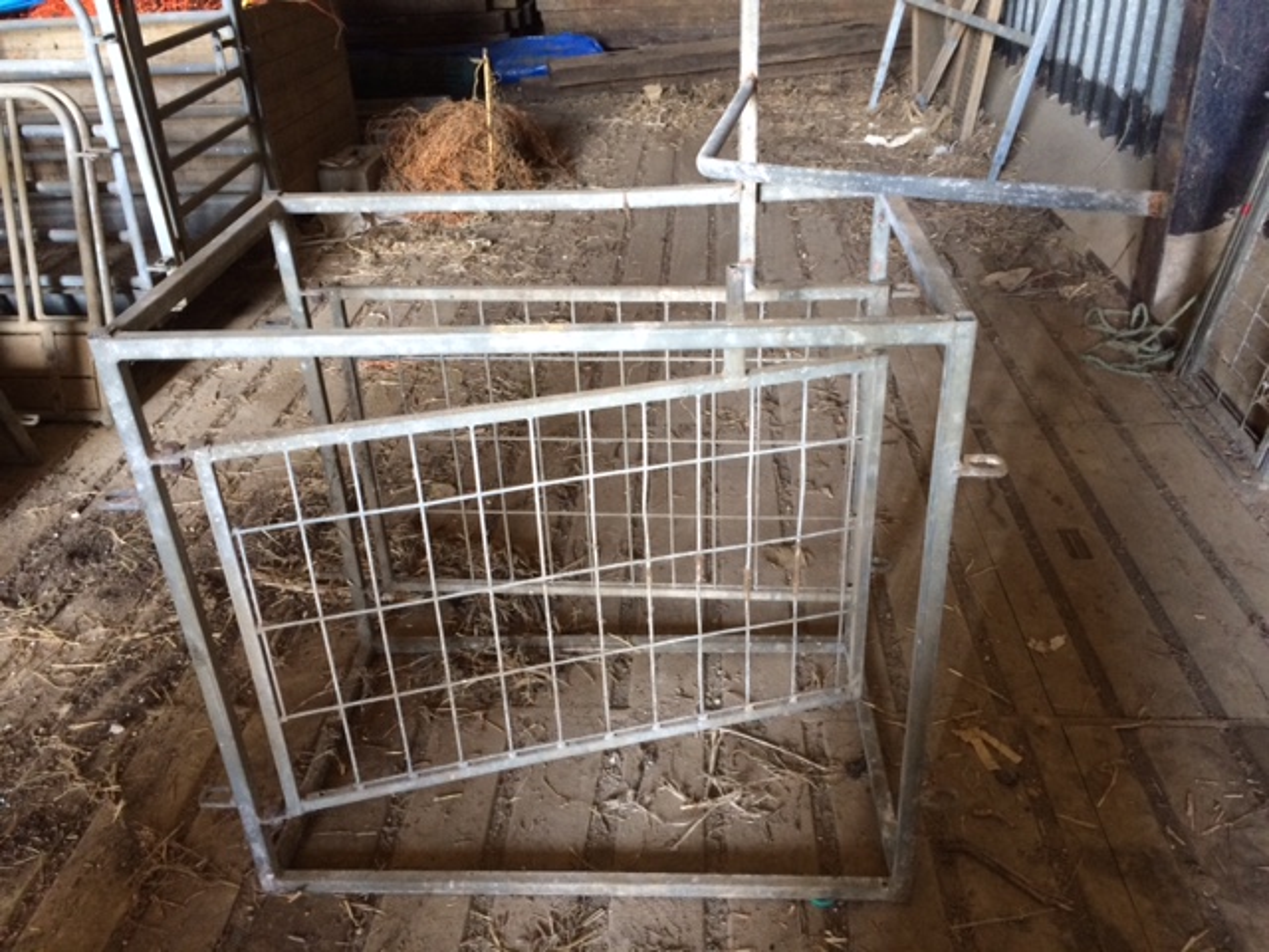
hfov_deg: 61.7
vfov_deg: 48.2
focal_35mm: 29
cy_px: 476
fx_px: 1063
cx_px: 634
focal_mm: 4.15
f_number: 2.2
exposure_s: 1/30
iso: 200
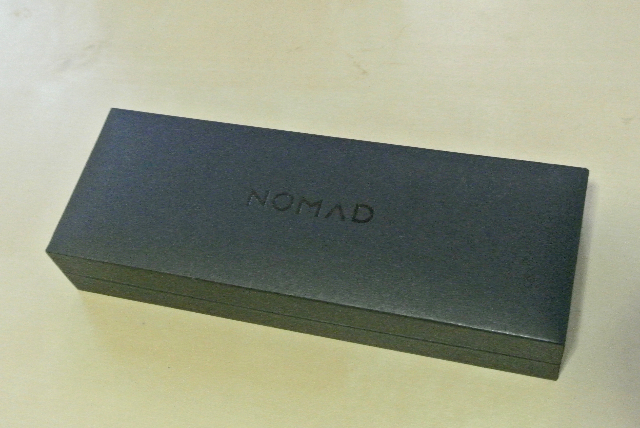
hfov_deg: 38.8
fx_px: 908
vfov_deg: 26.6
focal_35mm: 51
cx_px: 320
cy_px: 214
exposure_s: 1/20
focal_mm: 18.9
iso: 3200
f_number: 4.8
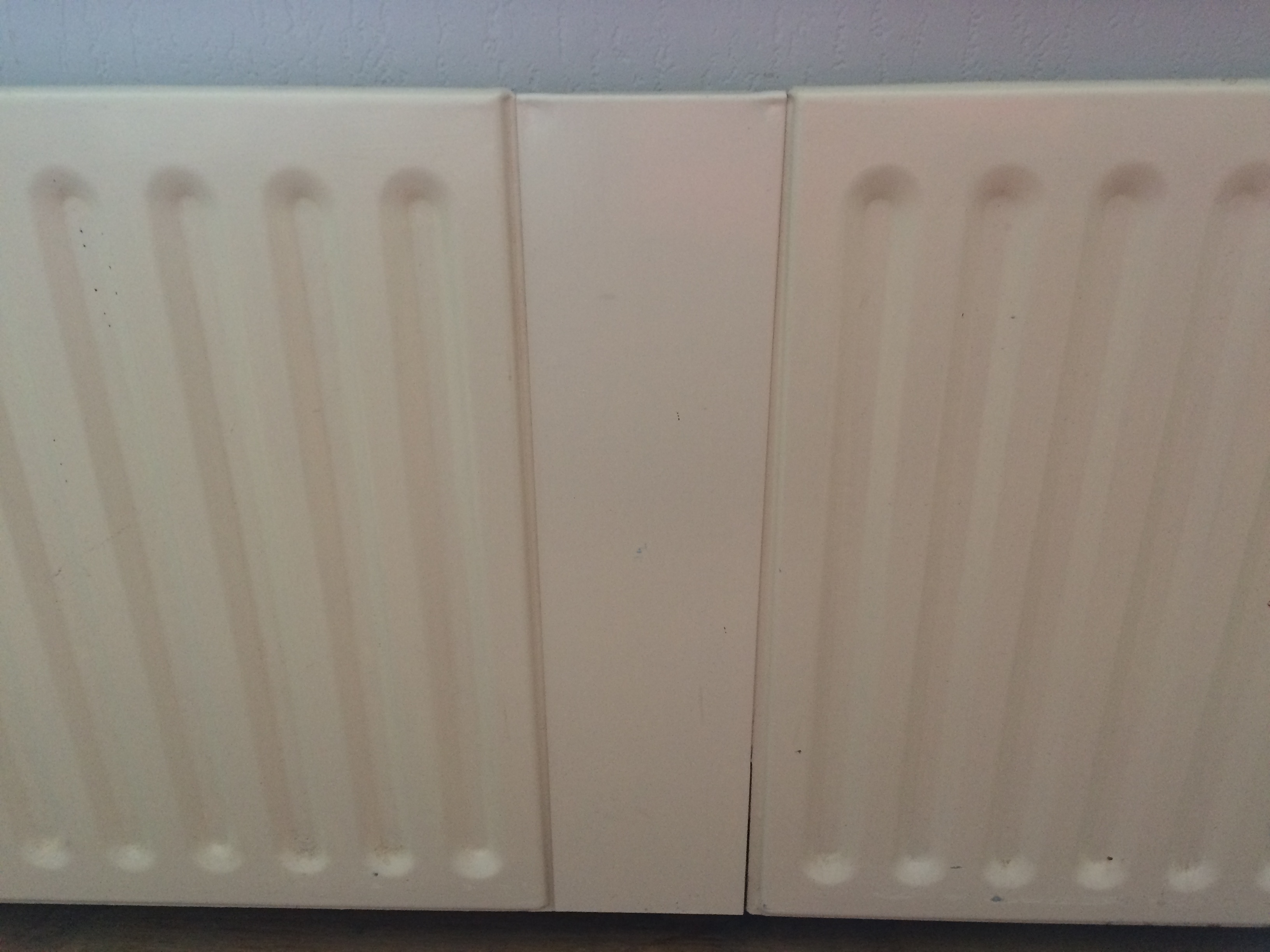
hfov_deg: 61.7
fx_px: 1064
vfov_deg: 48.2
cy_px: 476
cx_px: 635
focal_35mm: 29
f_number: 2.2
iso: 125
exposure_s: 1/33
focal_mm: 4.15
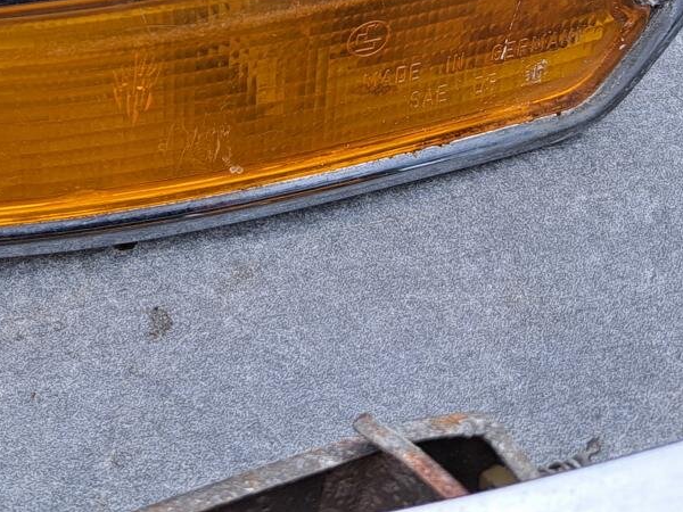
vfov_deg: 20.7
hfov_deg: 28.3
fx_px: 1263
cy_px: -168
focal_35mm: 64
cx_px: -6
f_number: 1.8
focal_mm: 5.23
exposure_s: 1/108
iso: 50
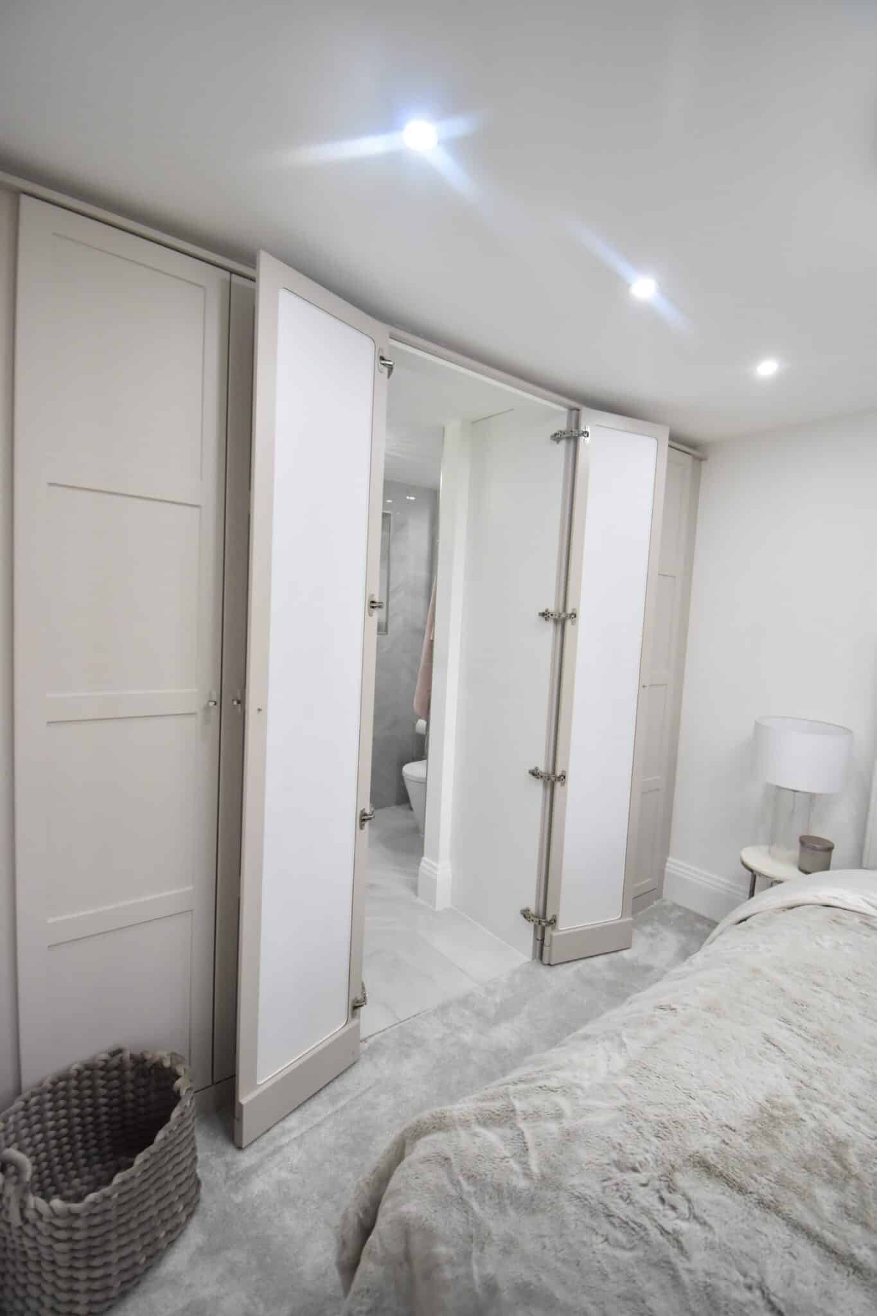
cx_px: 438
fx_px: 548
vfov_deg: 100.4
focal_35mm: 15
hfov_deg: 77.3
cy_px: 658
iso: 1400
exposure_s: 1/125
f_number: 4.5
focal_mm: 10
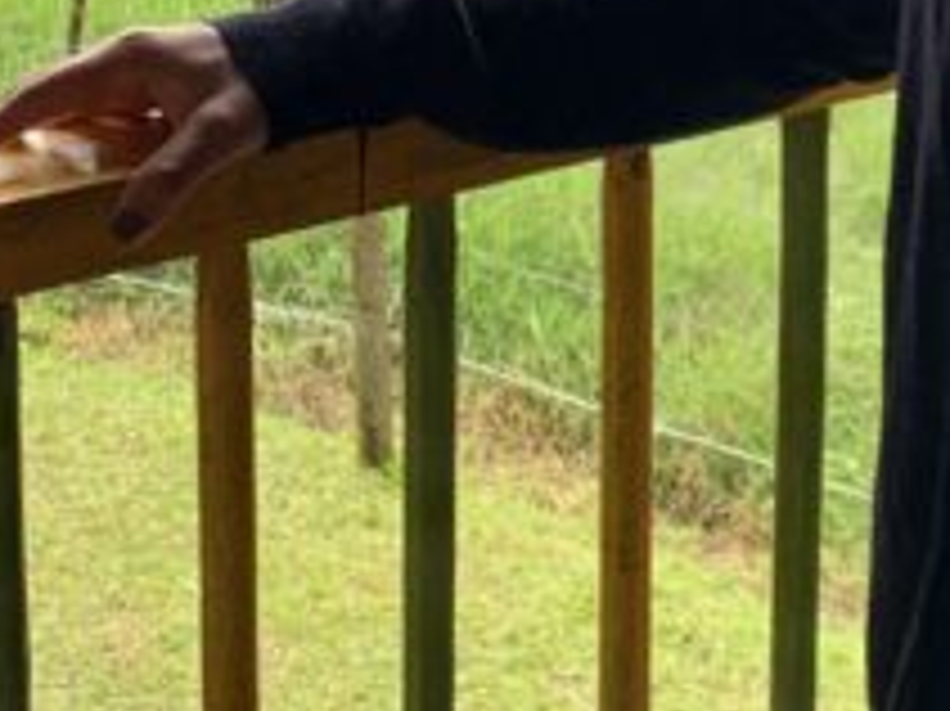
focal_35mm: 148
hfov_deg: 13.2
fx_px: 4059
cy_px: -351
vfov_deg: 9.7
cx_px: 918
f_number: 1.8
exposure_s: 1/133
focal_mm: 4.25
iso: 25
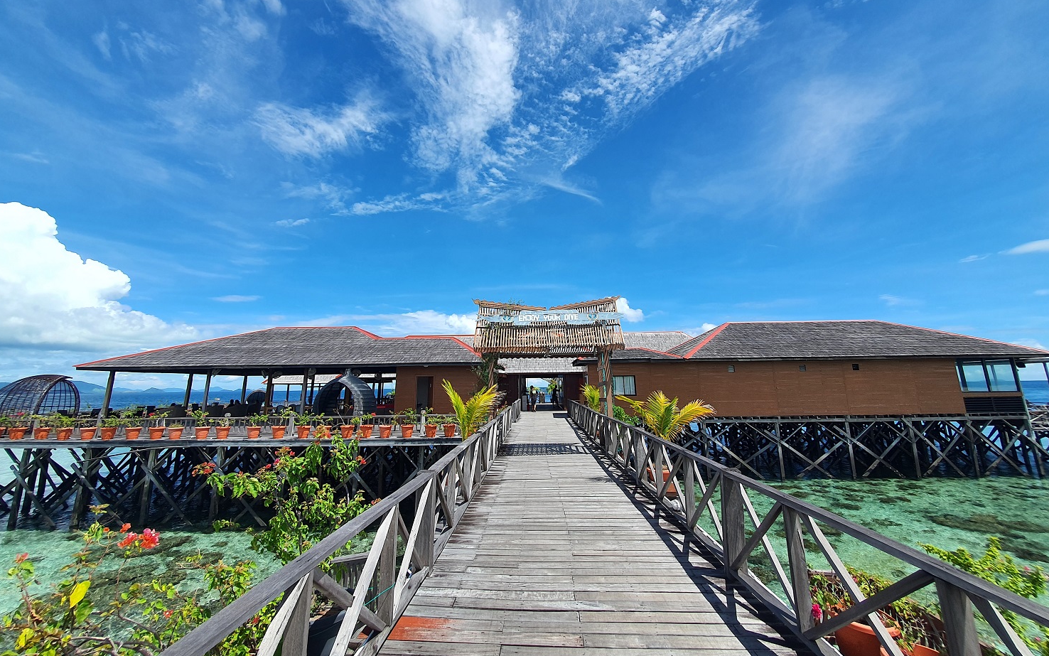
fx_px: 400
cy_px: 283
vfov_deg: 78.2
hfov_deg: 105.3
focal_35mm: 14
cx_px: 525
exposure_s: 1/964
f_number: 2.2
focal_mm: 1.8
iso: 50
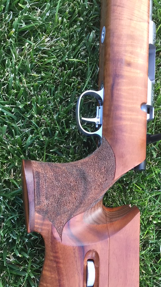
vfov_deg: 42.8
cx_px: 106
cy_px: 203
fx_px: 357
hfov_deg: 25.3
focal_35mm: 47
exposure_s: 1/30
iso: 40
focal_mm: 4.15
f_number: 2.2
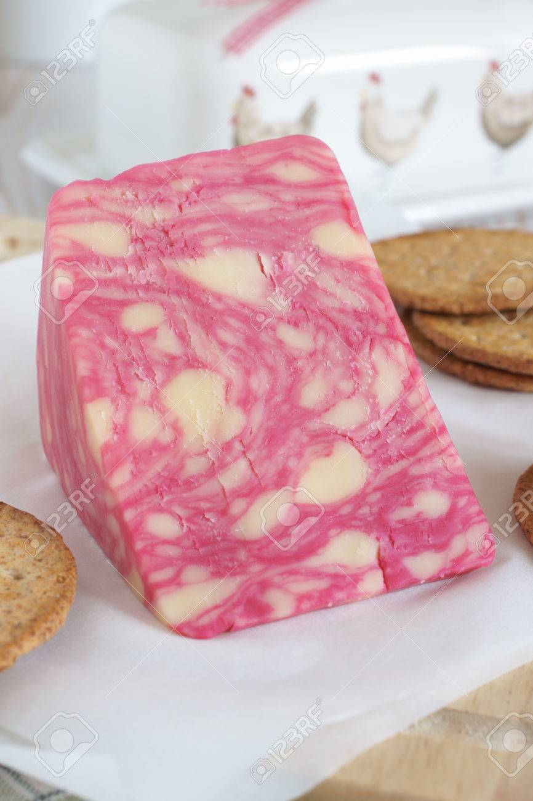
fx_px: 1666
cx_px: 266
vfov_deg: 27.0
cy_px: 400
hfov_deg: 18.2
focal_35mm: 75
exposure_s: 1/2
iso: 100
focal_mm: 50
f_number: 10
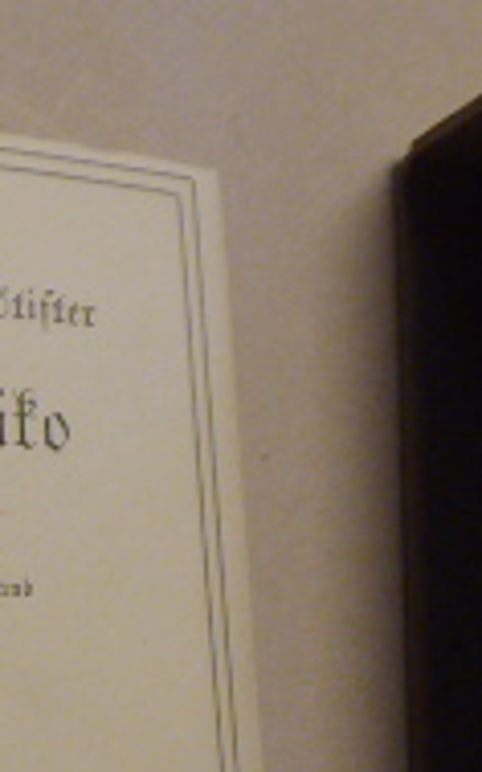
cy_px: 809
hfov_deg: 11.2
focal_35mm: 104
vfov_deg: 19.3
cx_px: -539
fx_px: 2188
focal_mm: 5
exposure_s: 1/60
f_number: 3.5
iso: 320
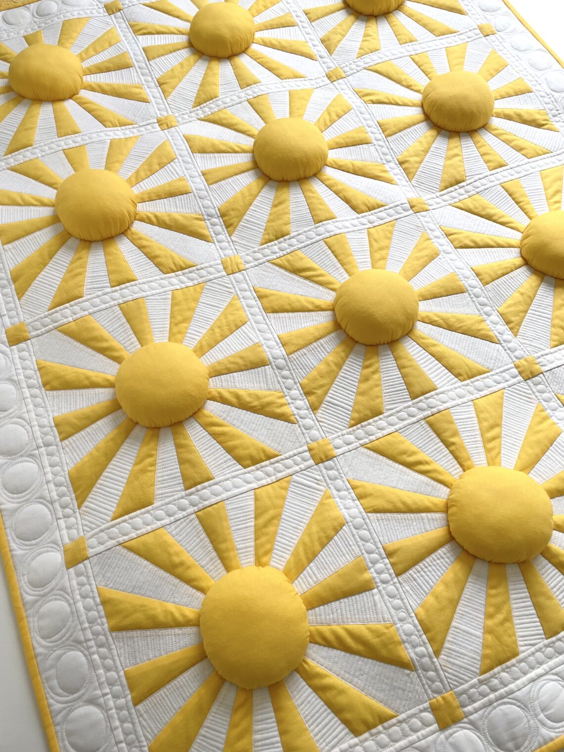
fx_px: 565
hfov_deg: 53.1
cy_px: 376
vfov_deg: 67.3
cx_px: 282
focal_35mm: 26
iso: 32
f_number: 1.6
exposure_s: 1/389
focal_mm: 4.2
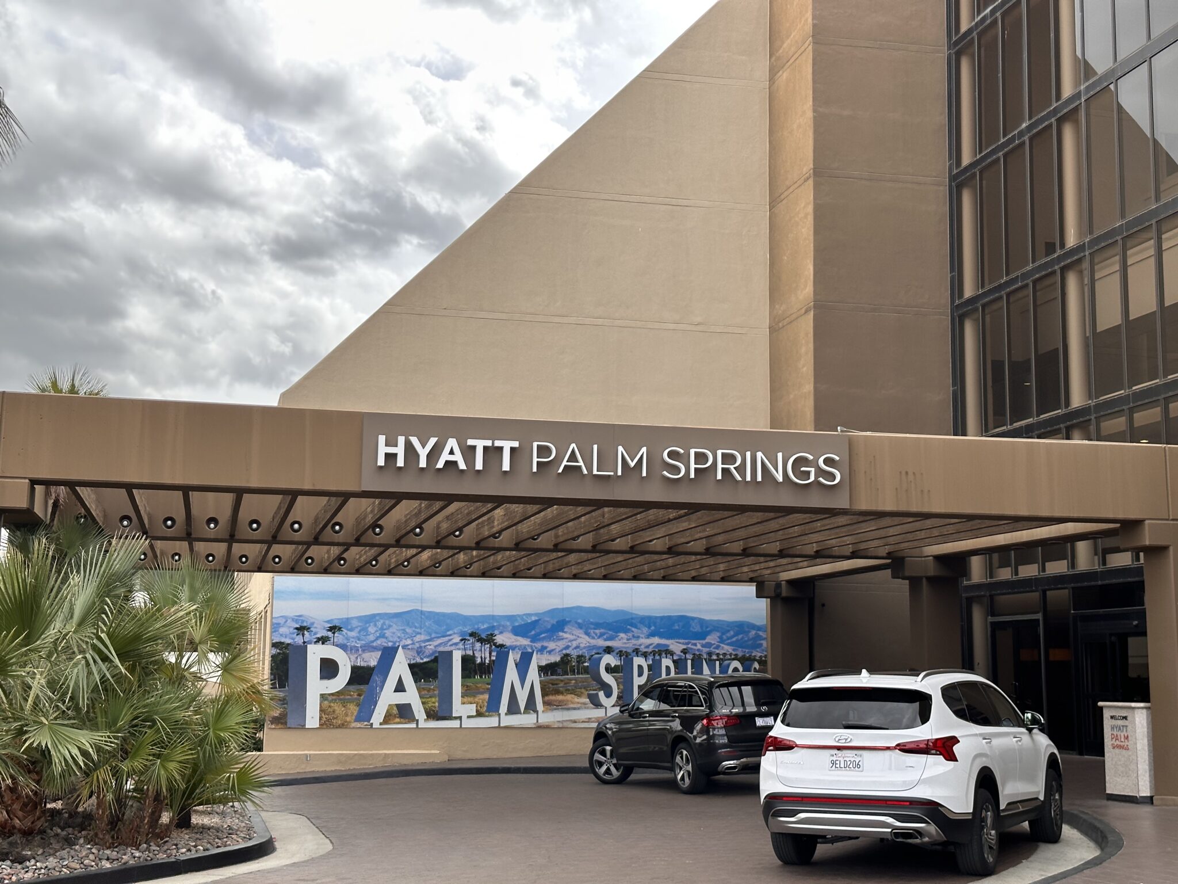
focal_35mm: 48
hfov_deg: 39.7
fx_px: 1633
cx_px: 589
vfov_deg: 30.3
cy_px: 442
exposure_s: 1/1783
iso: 64
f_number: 1.78
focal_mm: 6.86
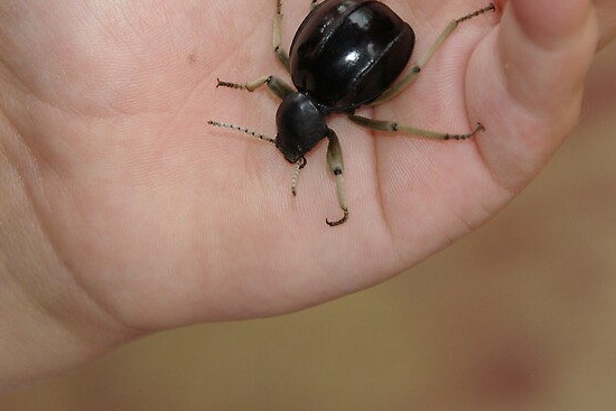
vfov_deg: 5.7
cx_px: 288
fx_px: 4107
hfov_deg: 8.6
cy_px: 78
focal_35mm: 240
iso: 400
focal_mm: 88
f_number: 5.6
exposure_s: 1/90
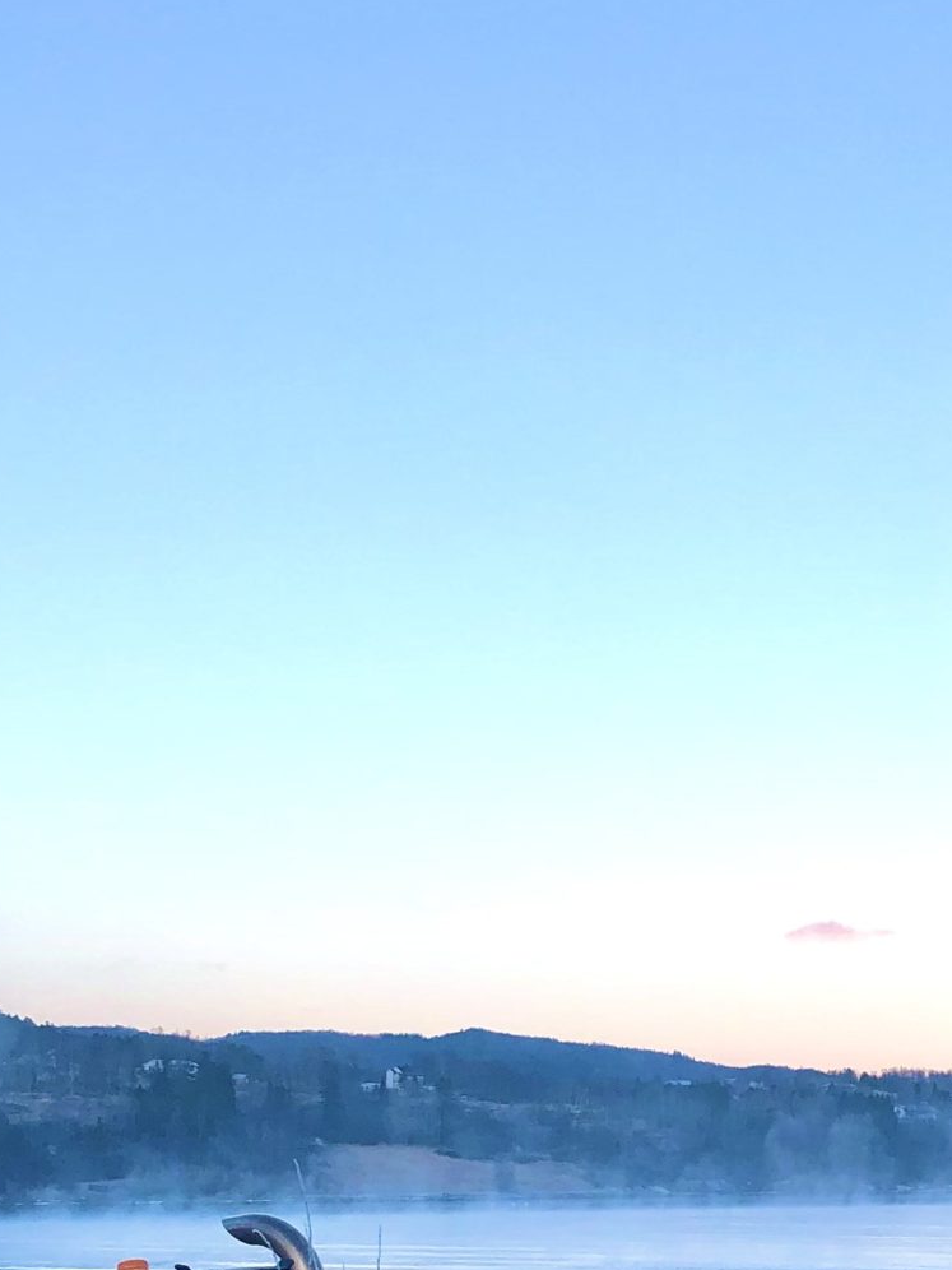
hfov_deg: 20.2
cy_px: 1114
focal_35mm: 72
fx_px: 2640
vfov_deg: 26.2
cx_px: 797
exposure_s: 1/206
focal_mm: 3.99
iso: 20
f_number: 1.8
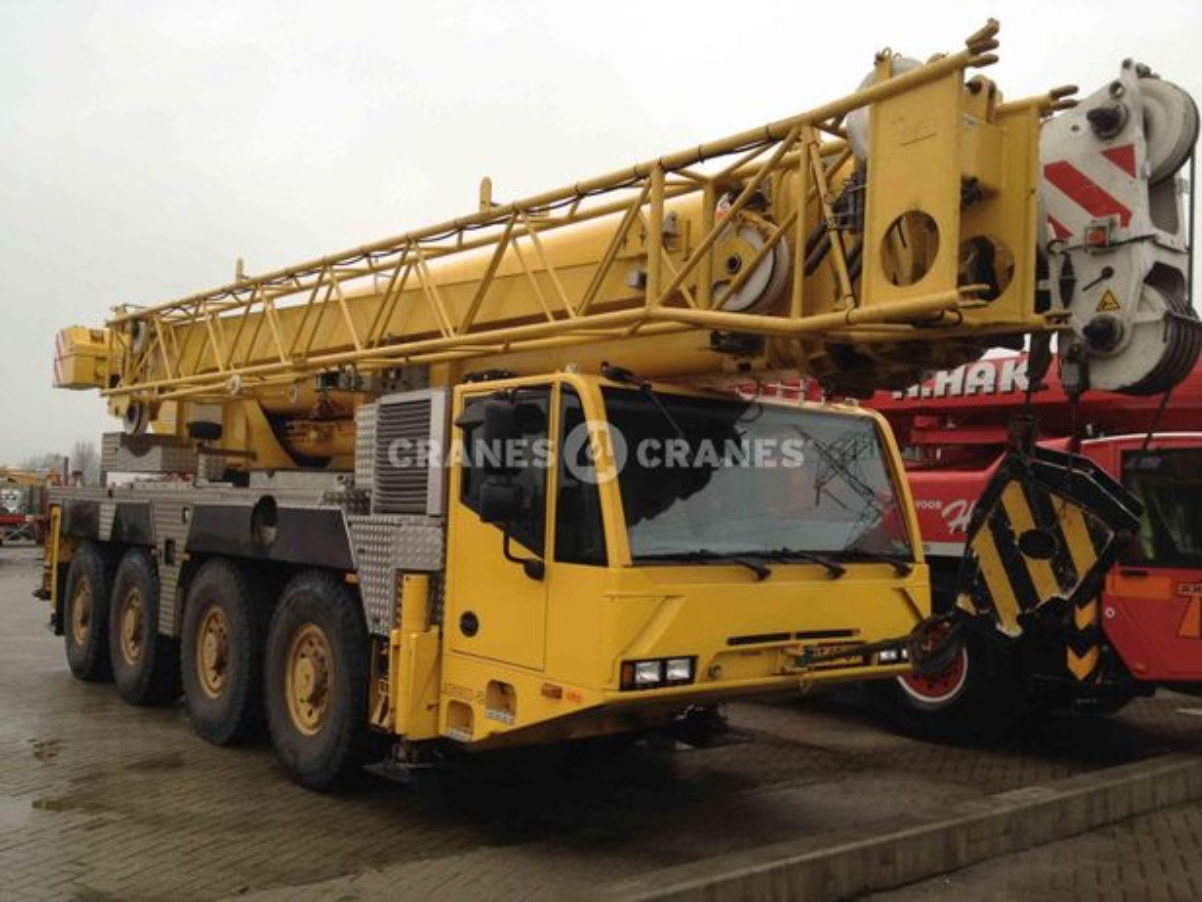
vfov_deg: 40.7
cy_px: 451
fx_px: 1215
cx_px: 601
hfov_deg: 52.6
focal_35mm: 35
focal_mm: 4.28
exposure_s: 1/122
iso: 50
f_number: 2.4
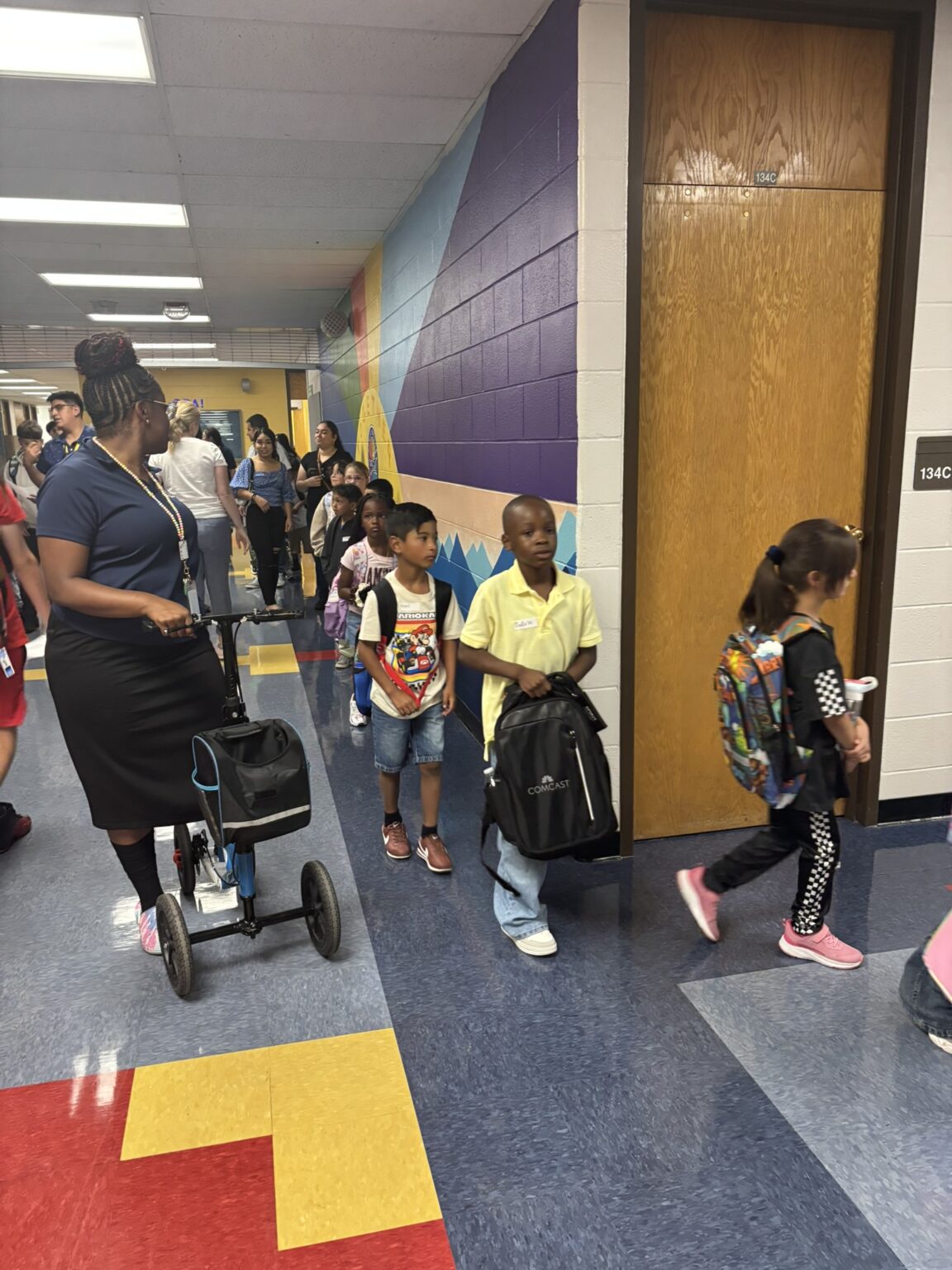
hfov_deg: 53.1
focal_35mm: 26
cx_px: 476
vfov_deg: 67.3
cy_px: 635
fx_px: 953
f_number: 1.6
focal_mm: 5.96
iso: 320
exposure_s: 1/60
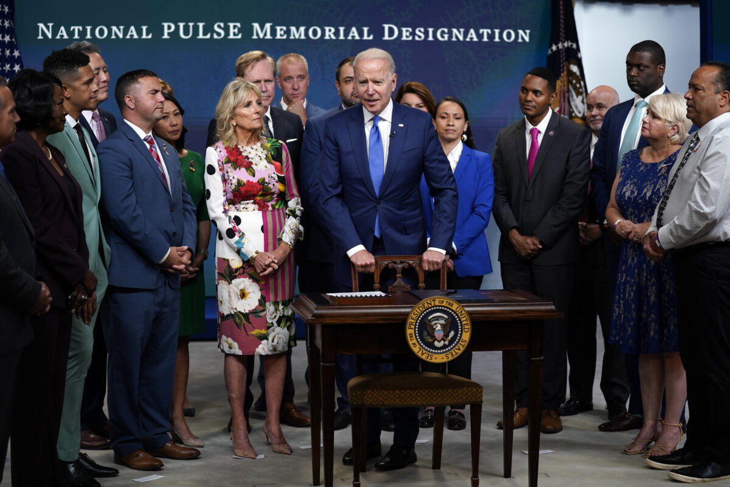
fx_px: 1419
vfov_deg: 19.5
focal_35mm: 70
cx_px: 365
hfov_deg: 28.8
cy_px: 244
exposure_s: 1/320
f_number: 2.8
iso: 1600
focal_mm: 70
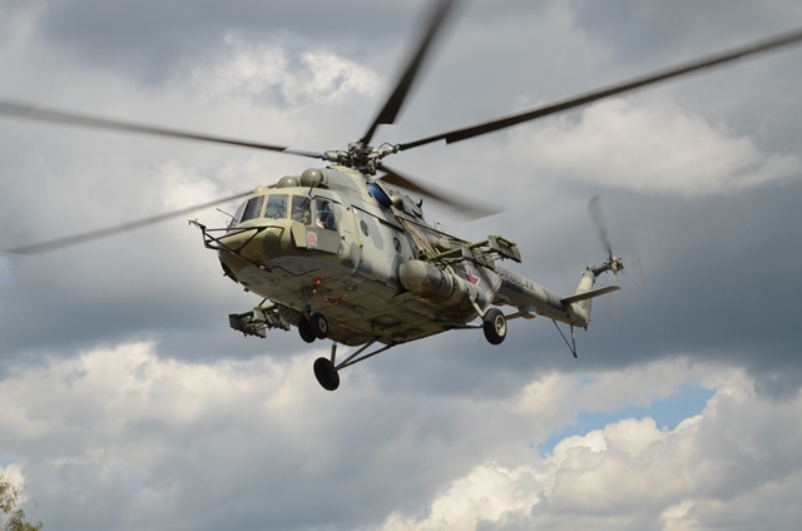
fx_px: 2501
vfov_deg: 12.1
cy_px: 266
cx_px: 401
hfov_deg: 18.2
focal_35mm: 112
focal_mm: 75
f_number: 14
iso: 160
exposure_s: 1/200
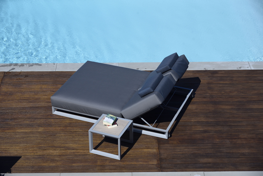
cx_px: 132
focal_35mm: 78
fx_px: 570
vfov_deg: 17.5
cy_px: 88
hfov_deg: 26.0
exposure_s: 1/1600
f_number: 8
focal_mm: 78
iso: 250
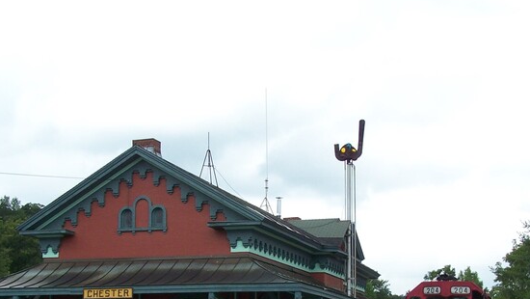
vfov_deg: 18.6
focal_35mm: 64
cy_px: 263
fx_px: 900
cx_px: 267
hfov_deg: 32.8
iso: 100
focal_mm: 6.3
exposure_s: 1/500
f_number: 4
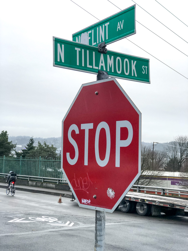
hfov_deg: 25.7
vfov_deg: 33.8
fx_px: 413
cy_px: 126
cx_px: 94
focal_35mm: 57
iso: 25
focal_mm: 6.6
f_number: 2.8
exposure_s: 1/40
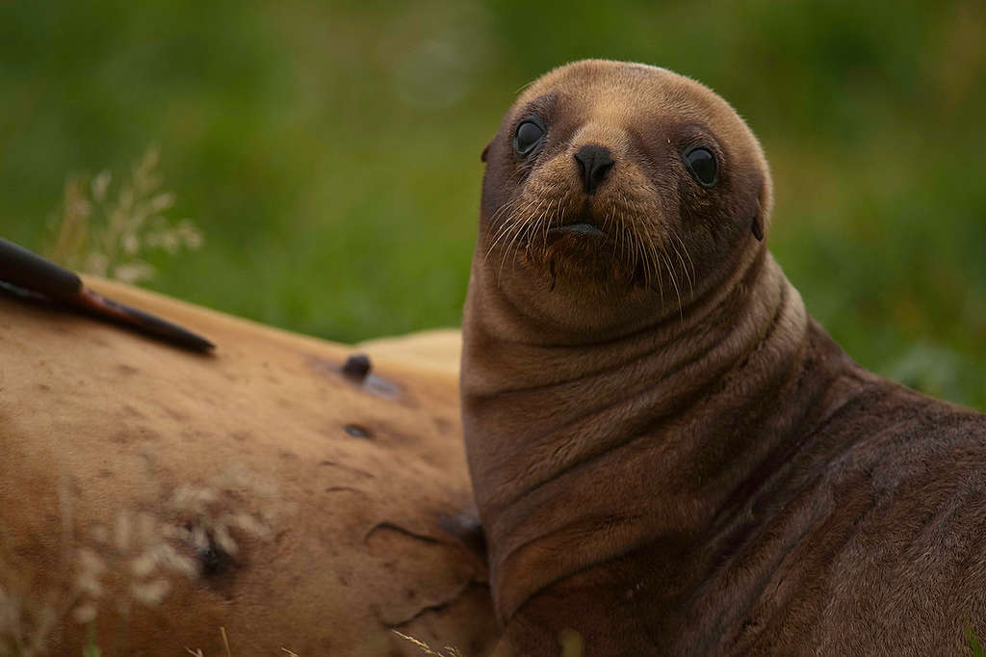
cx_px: 493
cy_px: 328
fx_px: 16427
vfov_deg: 2.3
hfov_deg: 3.4
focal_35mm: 600
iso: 400
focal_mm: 600
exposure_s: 1/500
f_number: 5.6
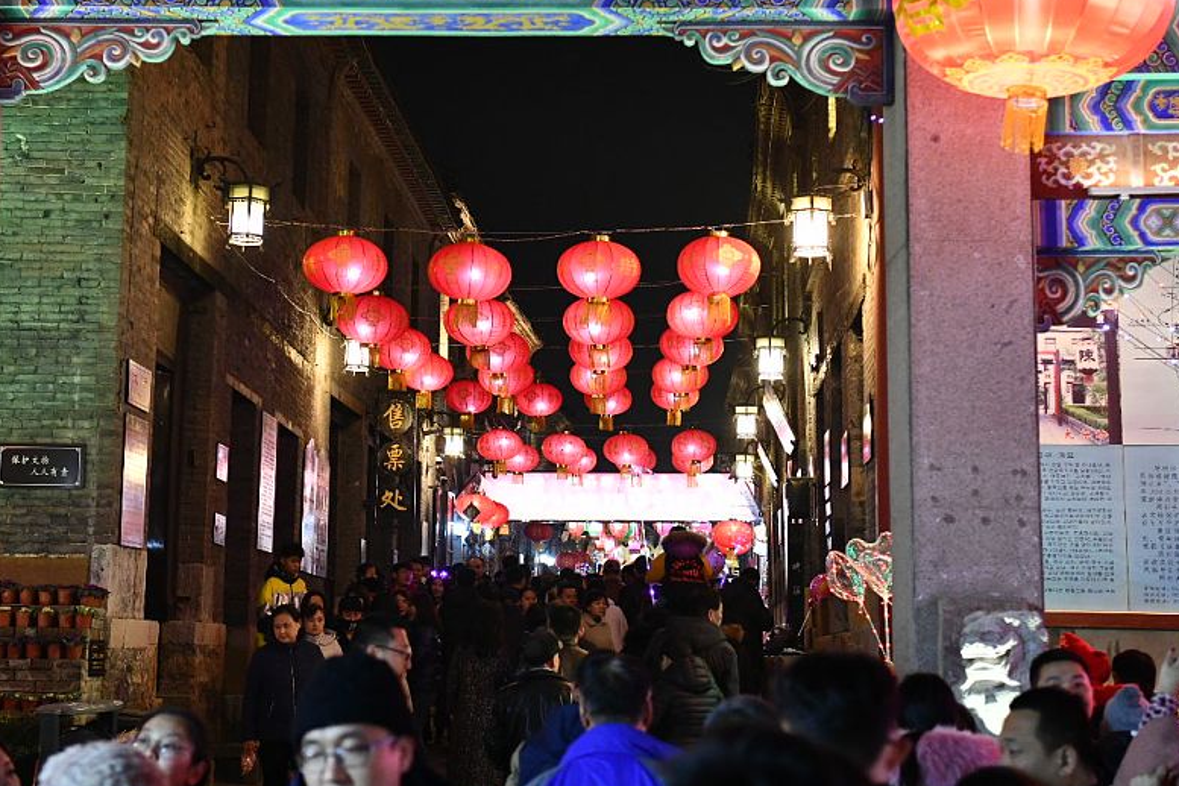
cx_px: 519
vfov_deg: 19.2
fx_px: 2325
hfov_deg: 28.4
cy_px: 293
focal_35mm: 71
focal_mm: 46
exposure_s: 1/50
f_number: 3.2
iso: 2500
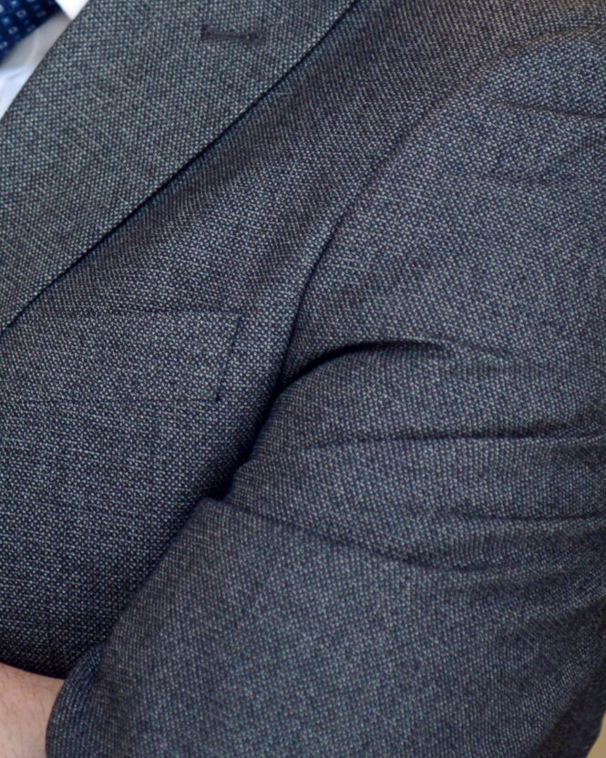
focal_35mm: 202
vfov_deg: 9.5
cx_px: 31
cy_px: 87
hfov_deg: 7.6
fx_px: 4531
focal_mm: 70
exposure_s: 1/200
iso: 1600
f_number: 2.8
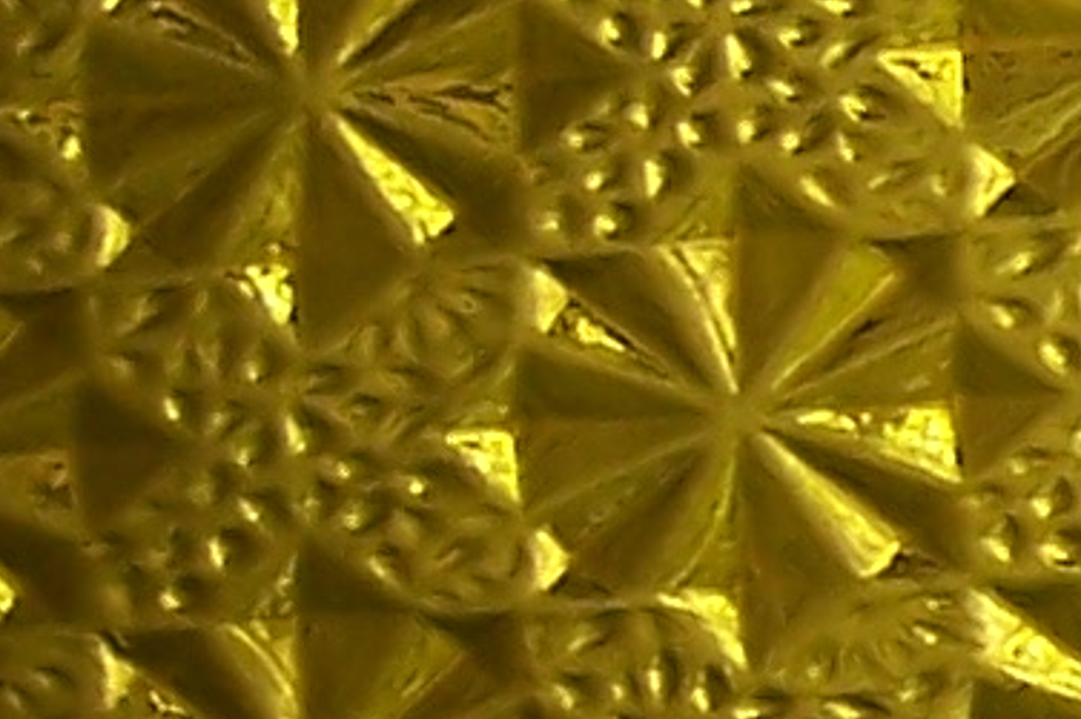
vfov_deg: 5.9
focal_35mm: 231
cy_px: 633
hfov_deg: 8.2
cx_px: 2572
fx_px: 6933
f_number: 2.7
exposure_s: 1/90
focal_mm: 5.6
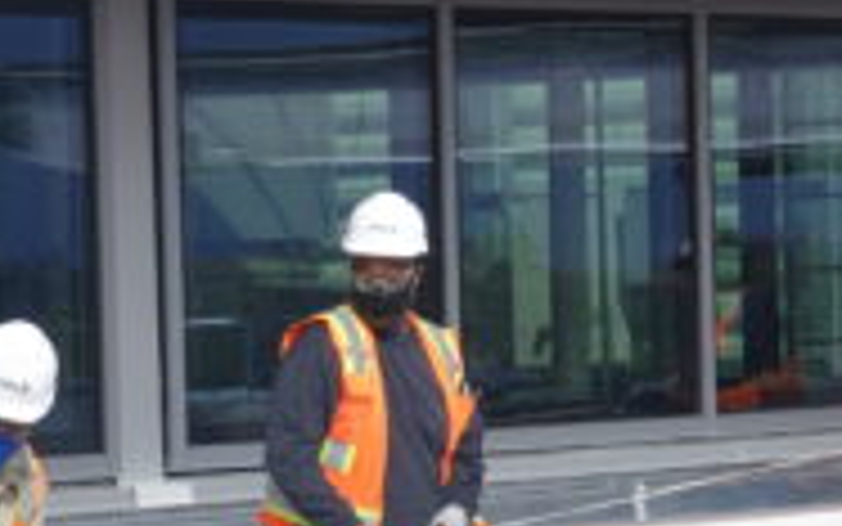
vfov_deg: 4.0
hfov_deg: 6.5
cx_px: 428
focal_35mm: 325
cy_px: 557
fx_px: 7460
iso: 125
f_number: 4.5
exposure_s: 1/800
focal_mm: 45.37
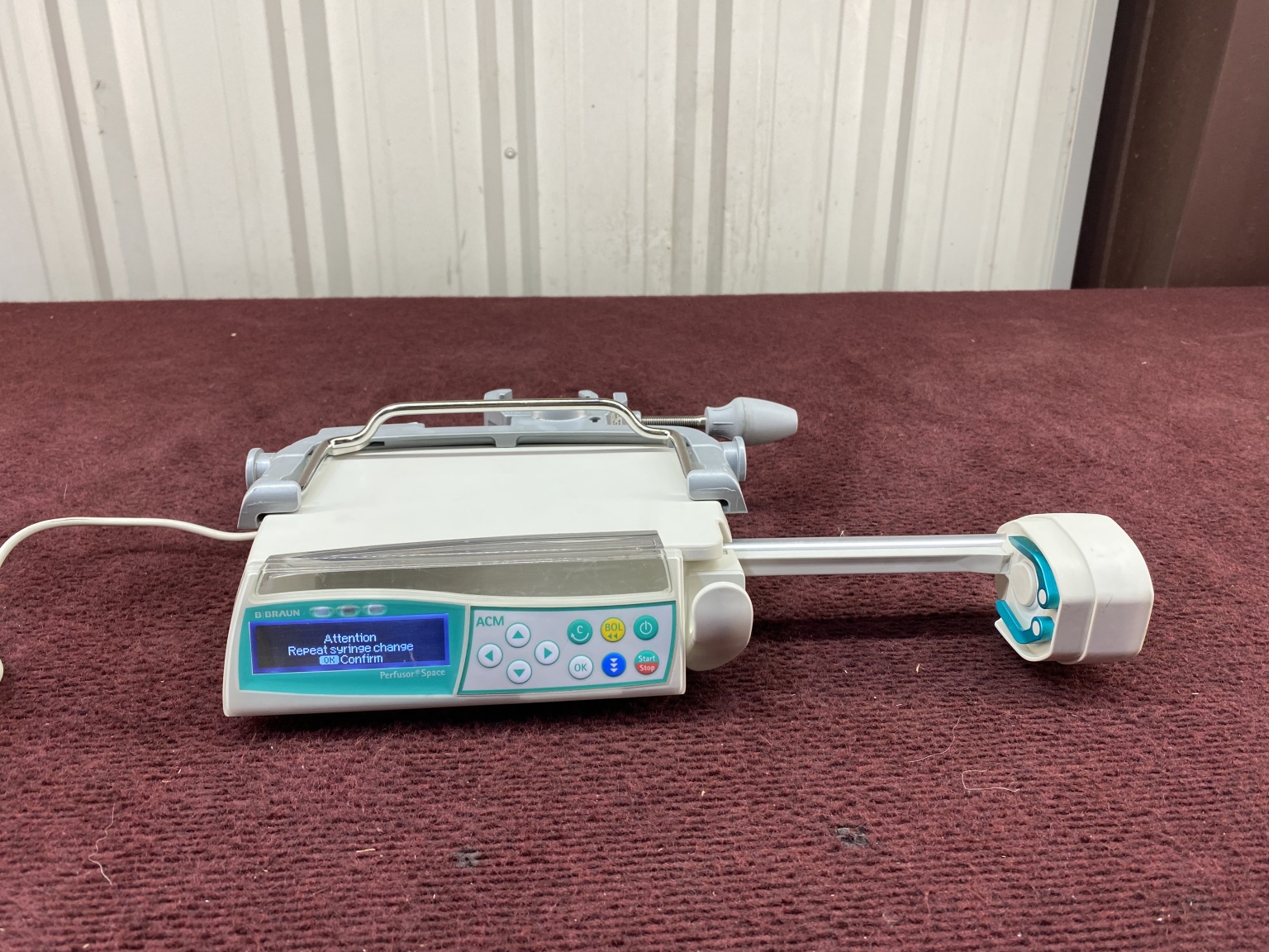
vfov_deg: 53.1
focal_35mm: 26
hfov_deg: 67.3
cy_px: 476
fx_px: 953
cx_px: 634
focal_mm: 4.25
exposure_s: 1/120
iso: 80
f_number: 1.8
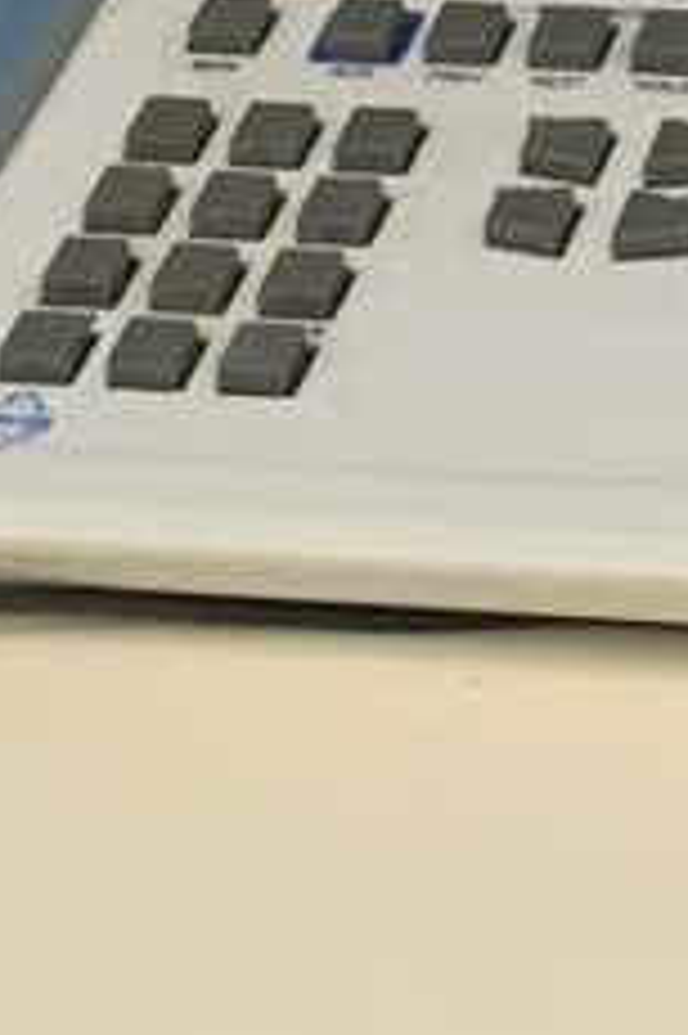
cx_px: 1201
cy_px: -2185
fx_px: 5770
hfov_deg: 6.7
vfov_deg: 8.4
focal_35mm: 201
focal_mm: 4.25
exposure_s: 1/60
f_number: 1.8
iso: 160
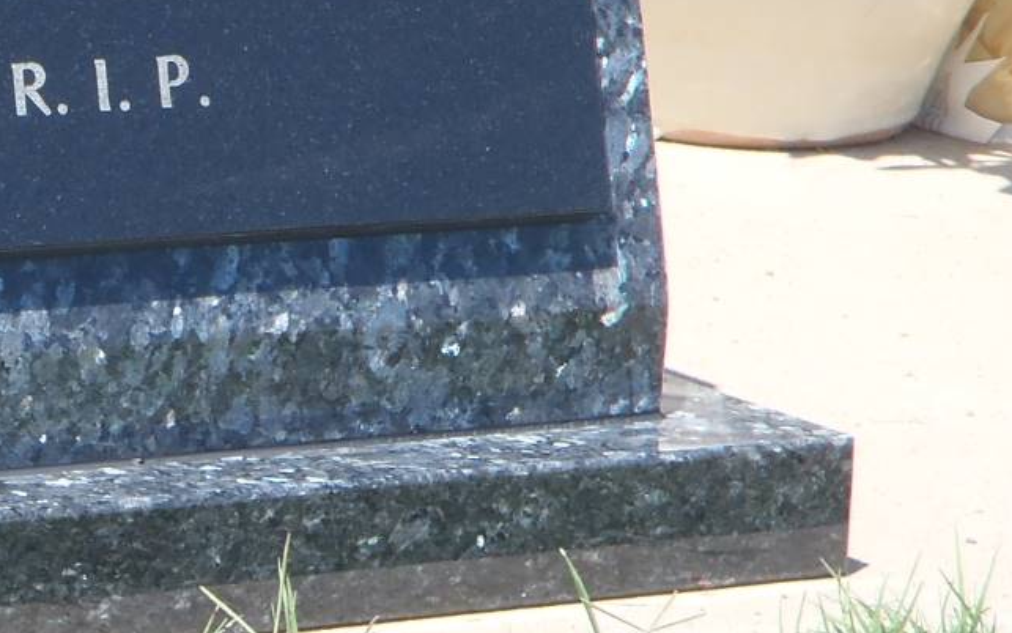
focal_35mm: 269
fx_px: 7420
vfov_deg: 4.9
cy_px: -135
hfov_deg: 7.8
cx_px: -80
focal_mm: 18.2
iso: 80
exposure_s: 1/200
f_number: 5.1
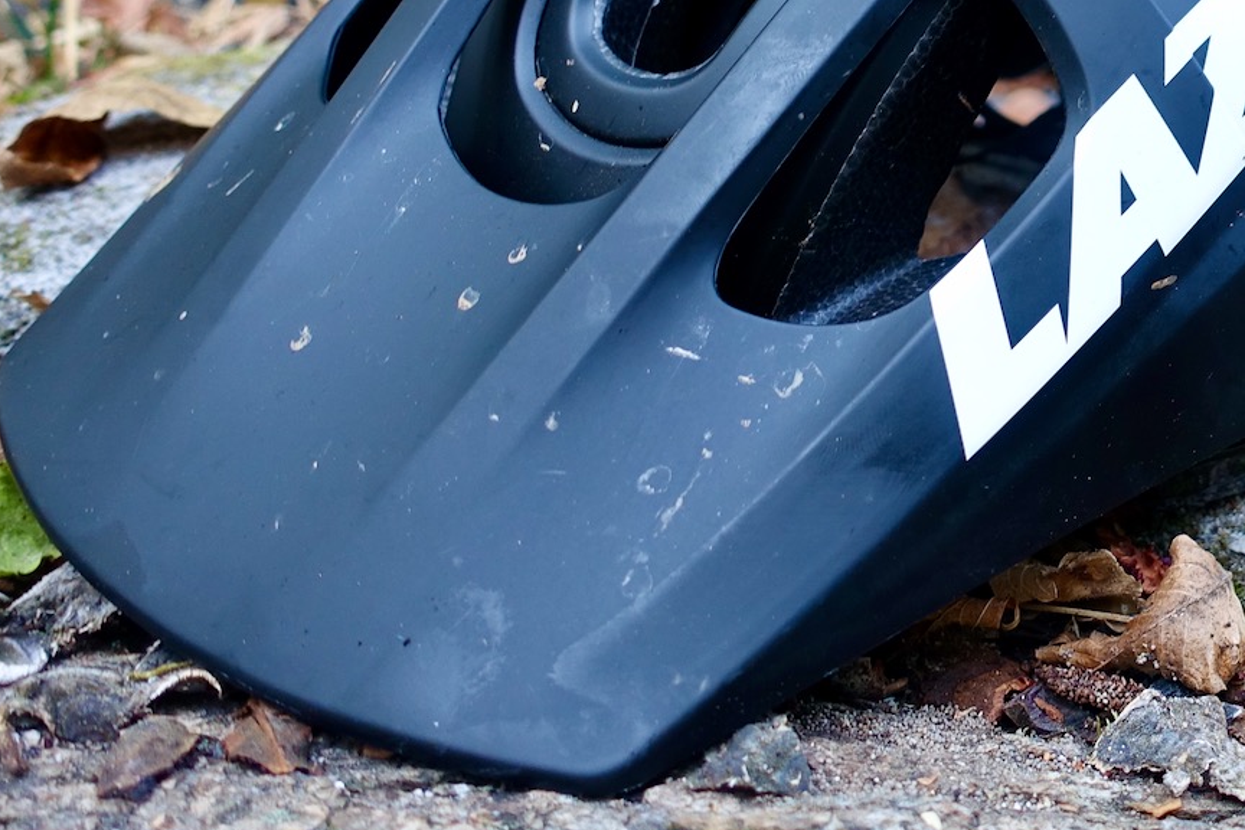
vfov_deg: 25.6
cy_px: -13
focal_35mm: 50
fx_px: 1729
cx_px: 1205
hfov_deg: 36.2
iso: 125
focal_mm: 8.8
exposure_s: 1/30
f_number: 2.5
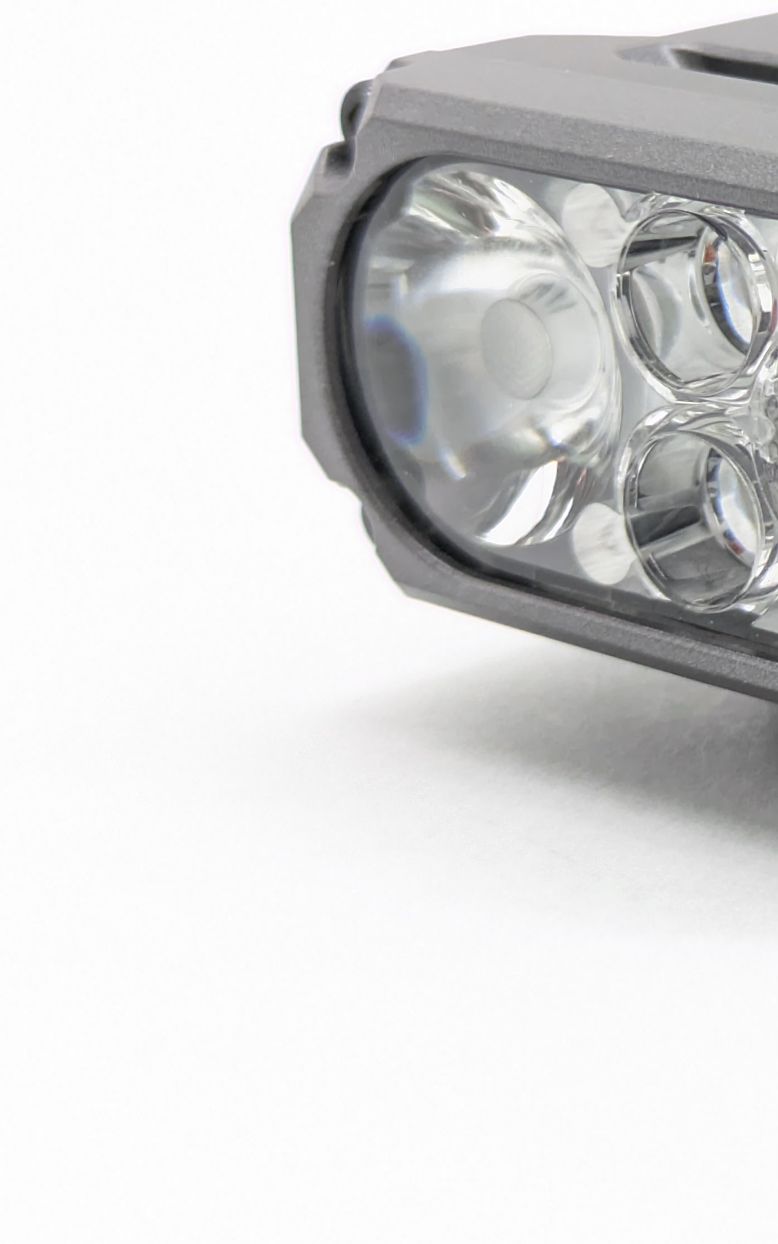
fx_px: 3731
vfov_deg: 18.8
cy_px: 302
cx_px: 1244
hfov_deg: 11.3
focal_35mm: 110
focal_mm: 5.43
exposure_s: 1/120
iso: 250
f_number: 1.89
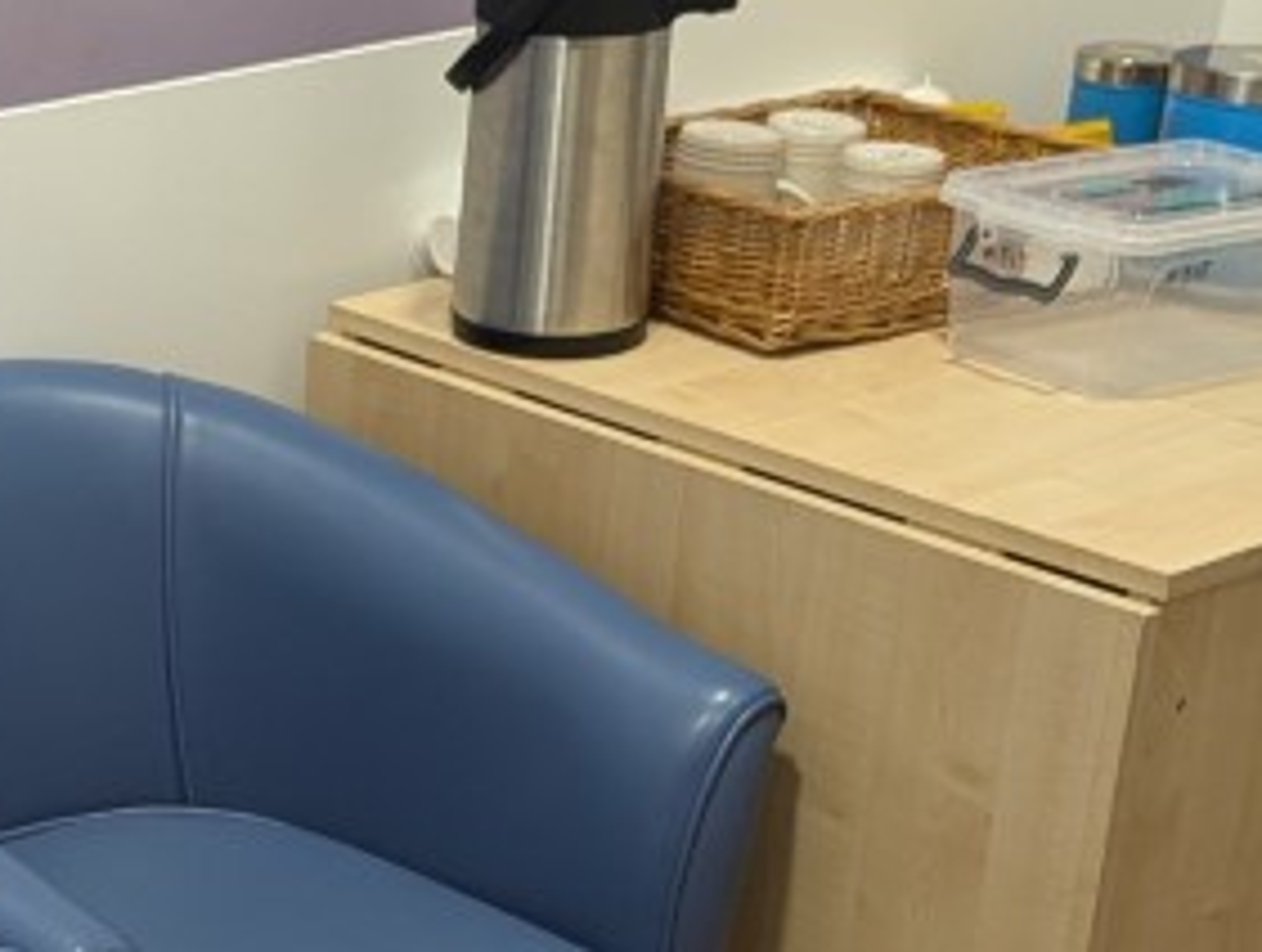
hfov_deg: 18.5
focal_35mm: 102
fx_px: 3727
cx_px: -115
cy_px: 1109
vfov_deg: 14.2
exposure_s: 1/33.1
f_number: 1.85
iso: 179
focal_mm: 6.81
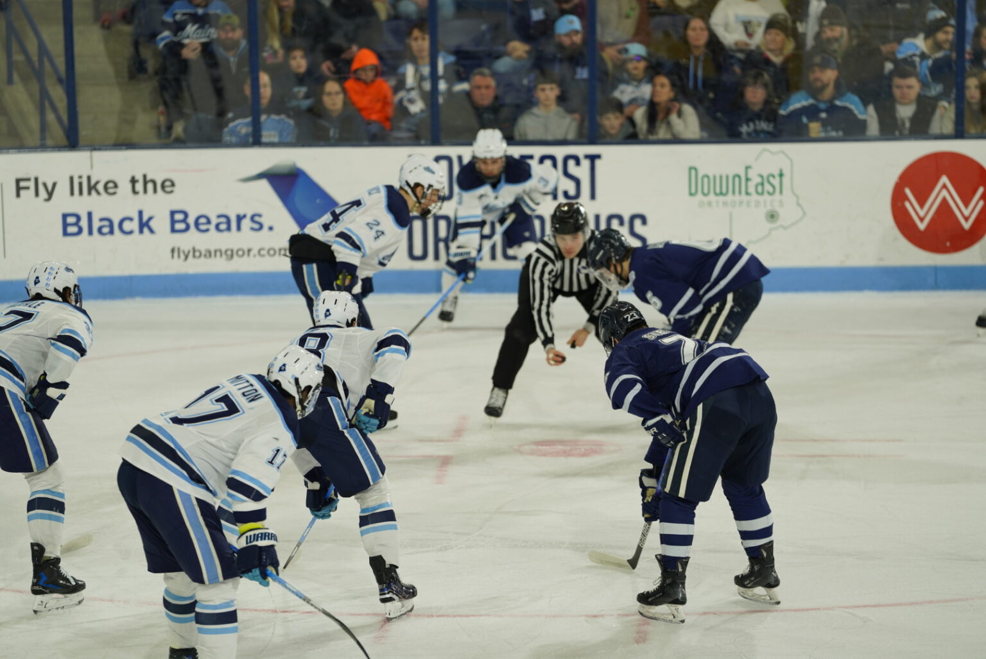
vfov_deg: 8.0
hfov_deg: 11.9
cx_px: 493
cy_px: 330
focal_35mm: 173
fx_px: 4742
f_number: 2.8
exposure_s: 1/320
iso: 250
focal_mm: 173
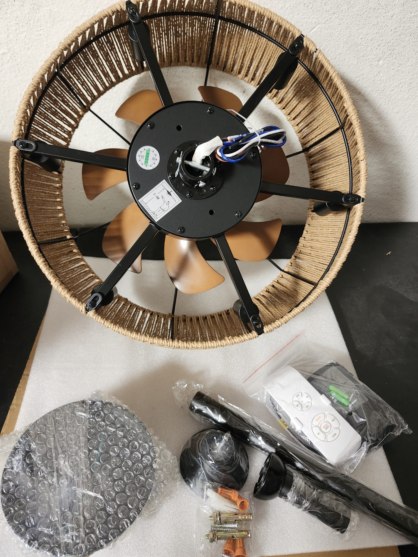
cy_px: 278
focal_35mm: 23
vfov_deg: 73.9
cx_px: 209
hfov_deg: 58.9
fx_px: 370
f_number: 1.8
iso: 400
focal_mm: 5.54
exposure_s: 1/100
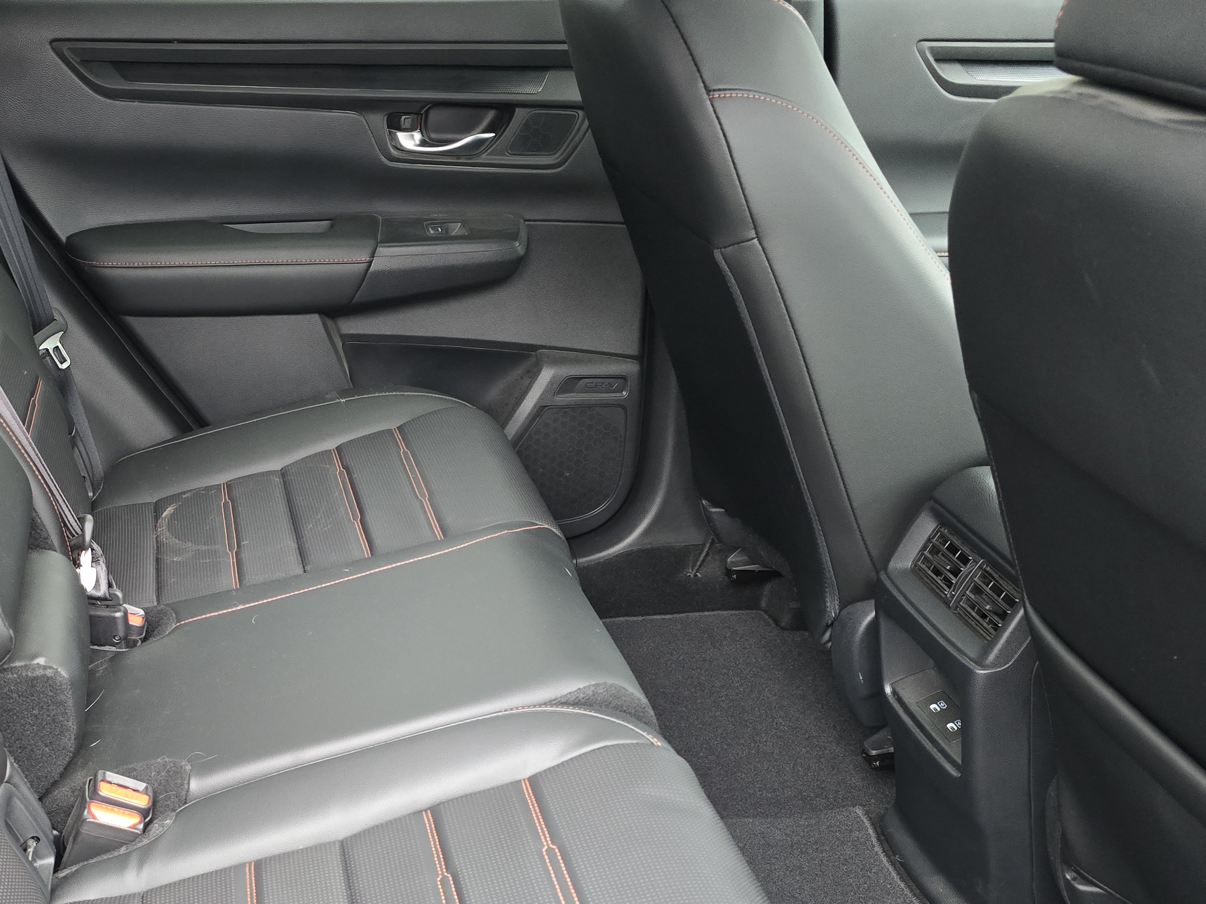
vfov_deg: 36.4
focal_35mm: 38
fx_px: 1324
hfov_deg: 47.6
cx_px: 339
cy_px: 724
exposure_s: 1/120
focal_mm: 6.3
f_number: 1.7
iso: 800
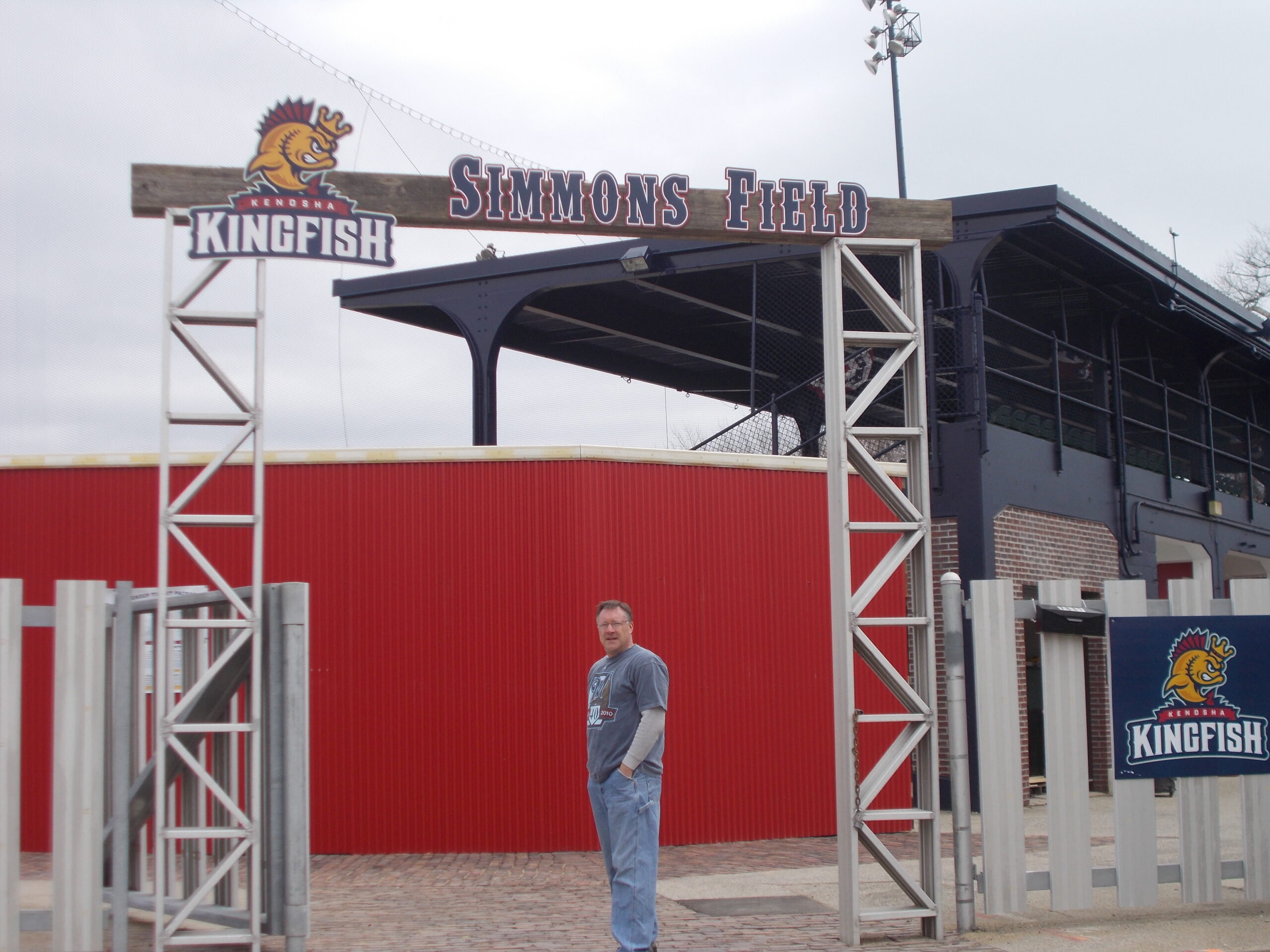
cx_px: 635
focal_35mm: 50
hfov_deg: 38.2
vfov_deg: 29.1
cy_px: 476
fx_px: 1834
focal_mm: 9
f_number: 4.5
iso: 80
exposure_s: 1/400
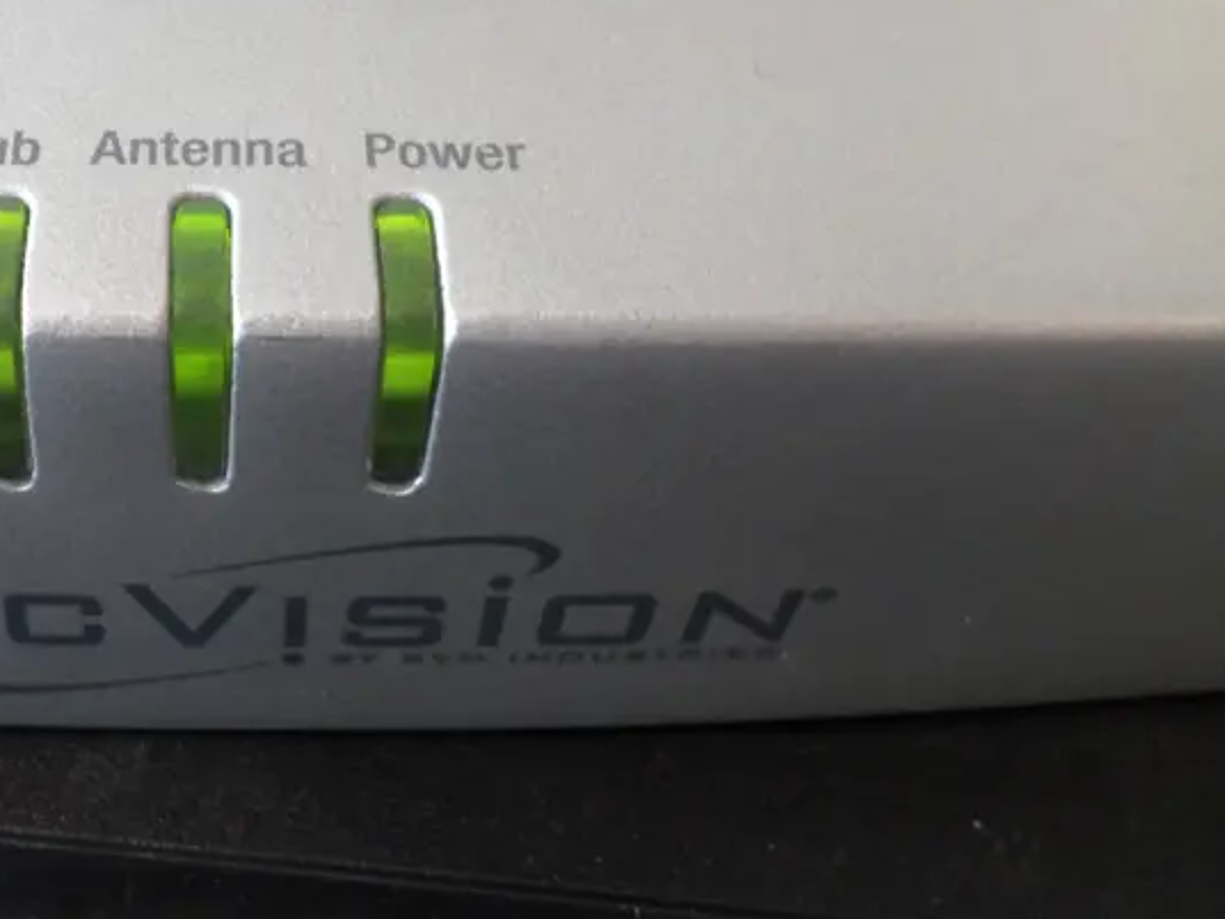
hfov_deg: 42.3
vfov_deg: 34.0
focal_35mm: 42
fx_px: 1486
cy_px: 306
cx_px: 200
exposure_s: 1/30
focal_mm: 4.5
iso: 100
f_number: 2.5
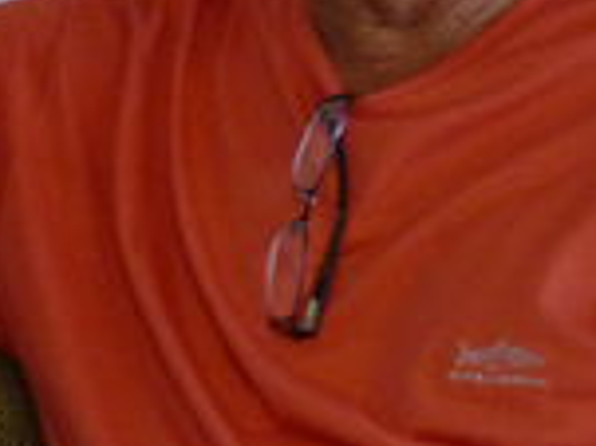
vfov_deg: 6.7
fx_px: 3768
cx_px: -229
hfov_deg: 8.9
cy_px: -186
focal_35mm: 219
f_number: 3.2
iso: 400
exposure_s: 1/30
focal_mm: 9.8
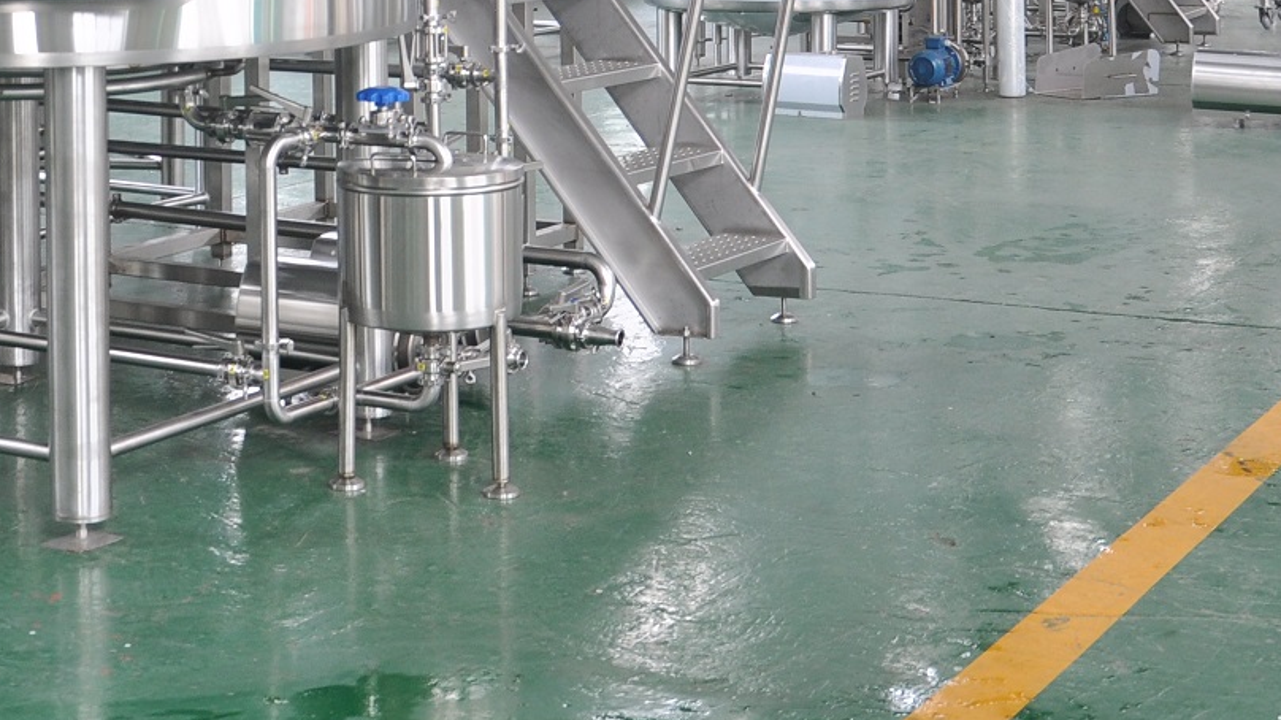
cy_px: -317
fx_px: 2547
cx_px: 279
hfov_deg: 27.7
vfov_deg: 15.1
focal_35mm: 75
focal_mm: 18
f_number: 3.5
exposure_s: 1/40
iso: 200
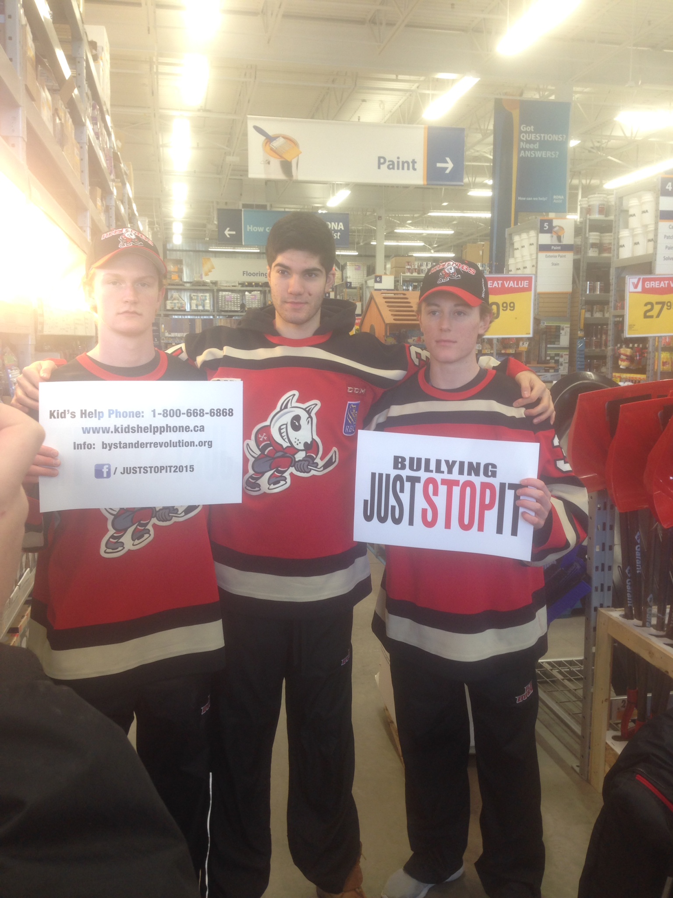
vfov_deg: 55.4
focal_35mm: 33
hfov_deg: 42.9
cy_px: 449
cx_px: 336
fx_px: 855
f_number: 2.4
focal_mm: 4.12
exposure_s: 1/20
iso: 50
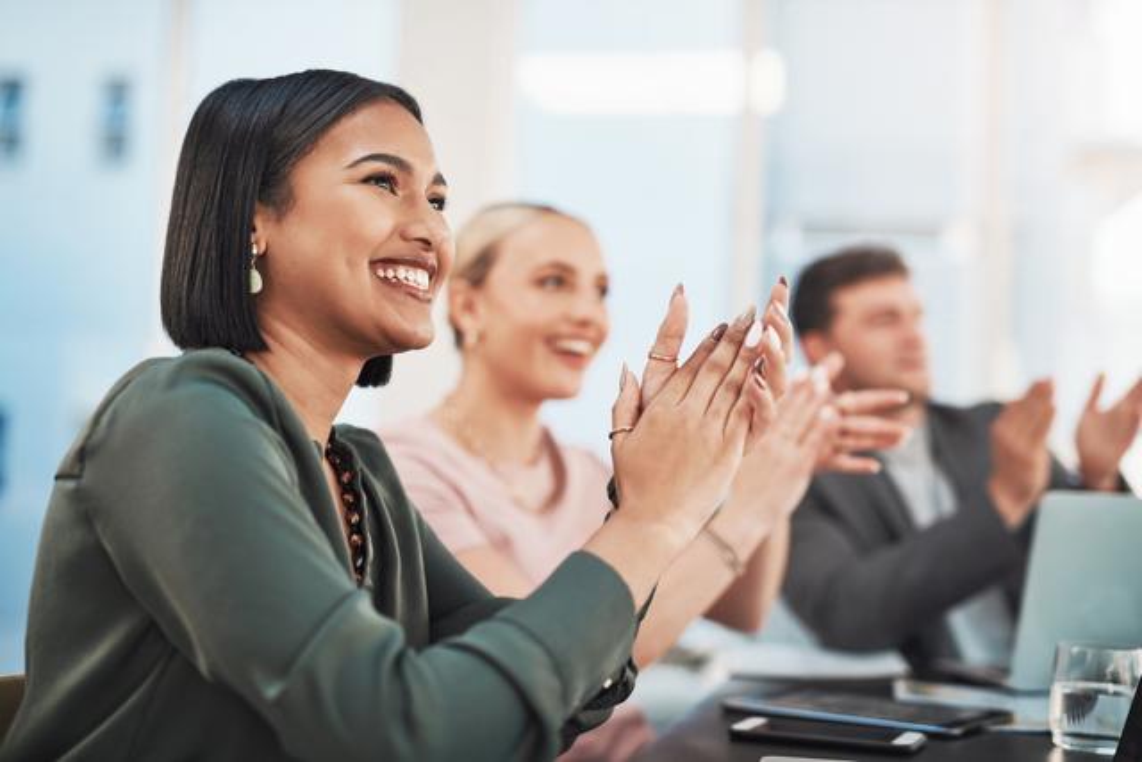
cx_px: 571
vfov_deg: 27.0
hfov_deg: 39.6
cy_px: 381
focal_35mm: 50
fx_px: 1586
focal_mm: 50
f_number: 2
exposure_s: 1/320
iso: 200
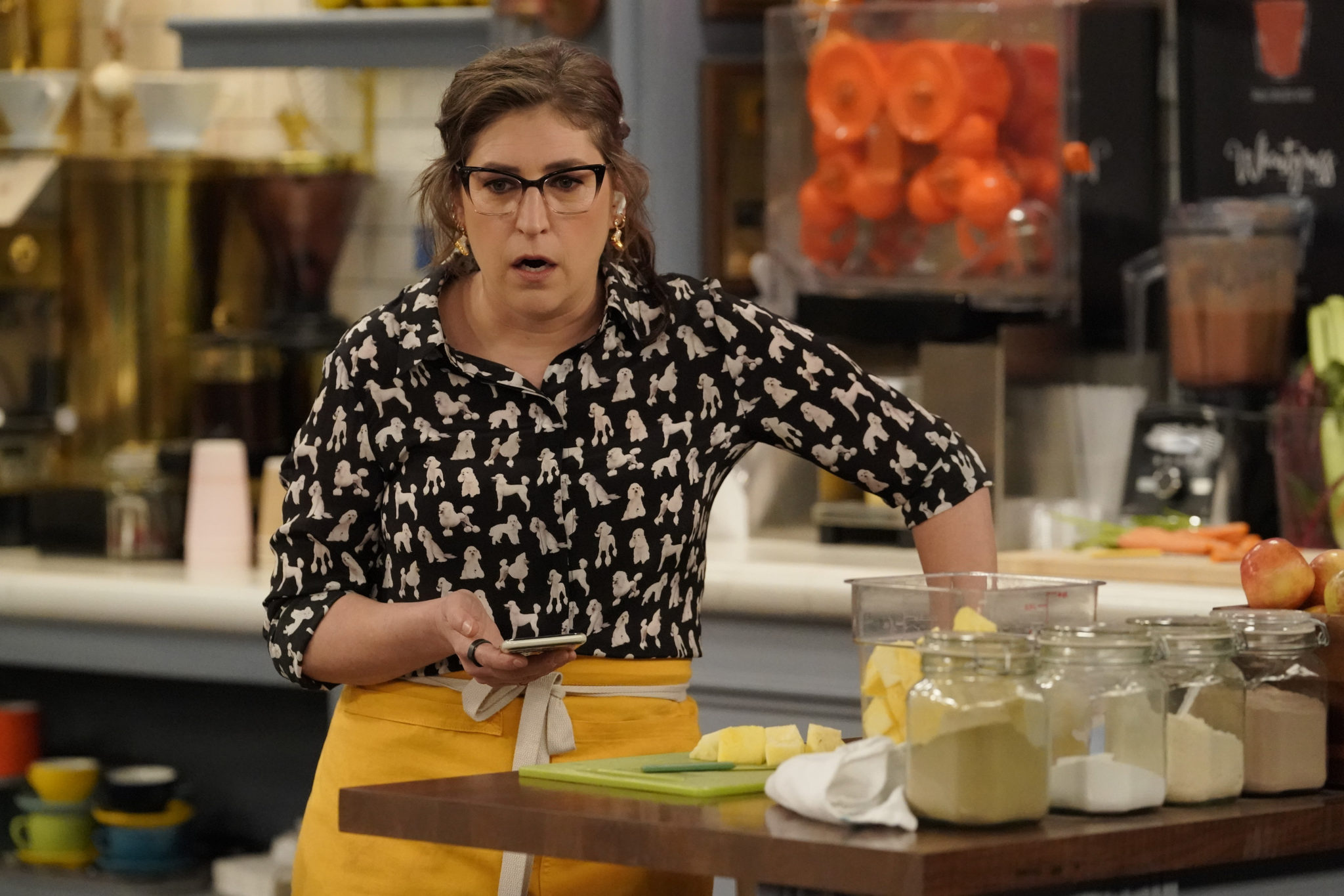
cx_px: 672
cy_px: 448
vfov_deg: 8.6
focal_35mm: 160
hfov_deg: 12.8
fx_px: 5972
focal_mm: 160
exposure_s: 1/200
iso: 12800
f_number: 4
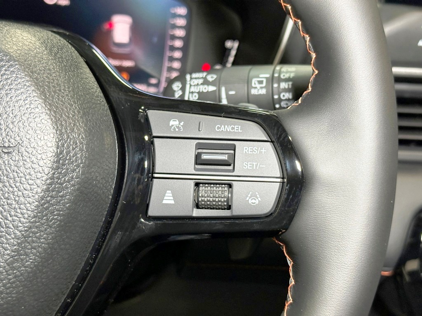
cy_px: 158
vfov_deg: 30.3
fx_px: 585
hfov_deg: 39.7
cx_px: 211
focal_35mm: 48
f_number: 1.78
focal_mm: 6.86
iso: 500
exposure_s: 1/40
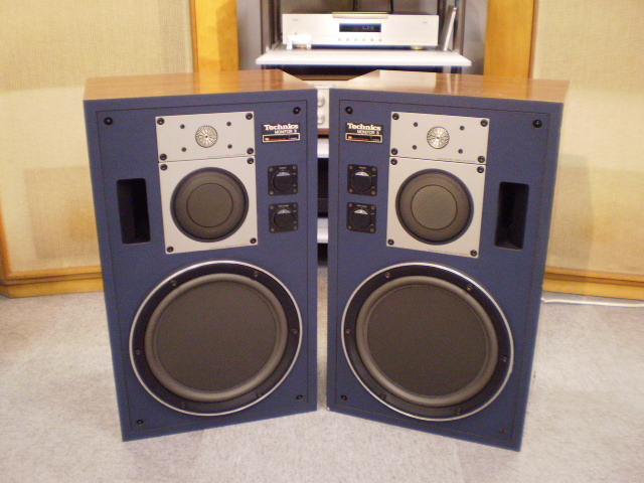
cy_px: 242
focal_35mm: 36
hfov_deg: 51.4
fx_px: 670
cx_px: 322
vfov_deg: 39.7
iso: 400
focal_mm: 6.3
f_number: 3.1
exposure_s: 1/20
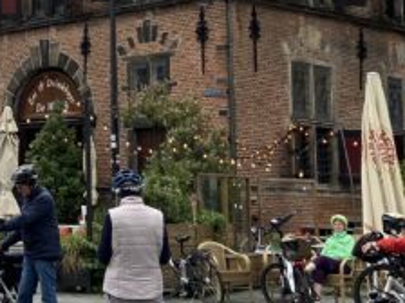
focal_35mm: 96
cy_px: -43
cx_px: -27
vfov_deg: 15.0
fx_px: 1123
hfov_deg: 19.7
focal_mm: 3.99
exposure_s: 1/1869
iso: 32
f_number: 1.8
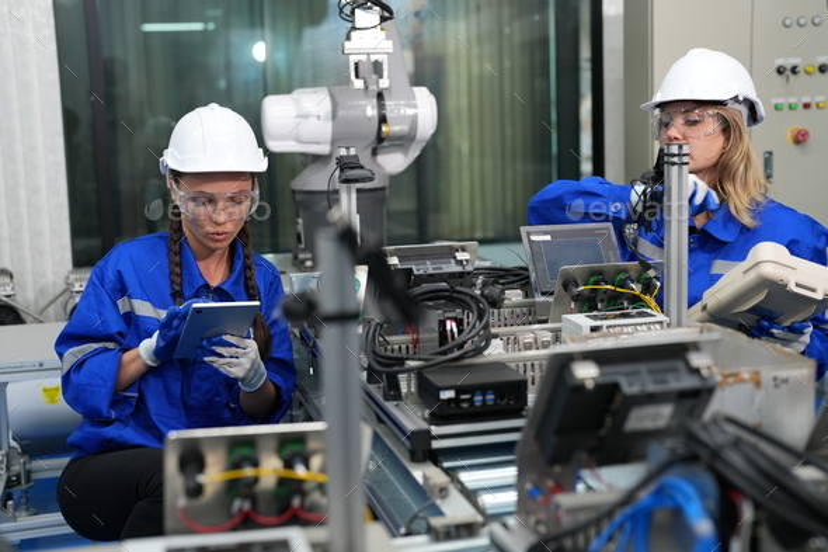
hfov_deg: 39.6
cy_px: 276
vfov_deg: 27.0
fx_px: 1150
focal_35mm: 50
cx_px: 414
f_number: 2.8
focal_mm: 50
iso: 800
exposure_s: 1/160
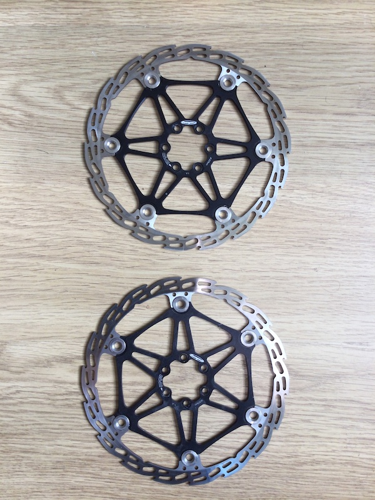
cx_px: 188
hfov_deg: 45.4
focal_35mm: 31
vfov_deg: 58.4
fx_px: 448
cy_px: 250
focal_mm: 3.3
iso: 32
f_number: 2.4
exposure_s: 1/50
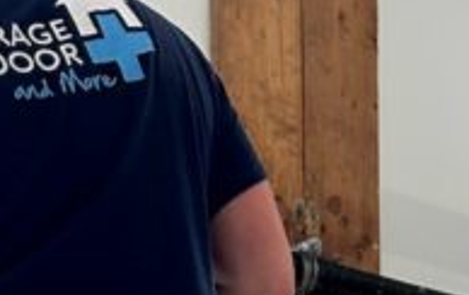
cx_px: 341
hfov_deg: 15.5
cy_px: 793
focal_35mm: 134
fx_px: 1716
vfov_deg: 8.6
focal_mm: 6.86
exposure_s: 1/120
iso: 100
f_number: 1.78
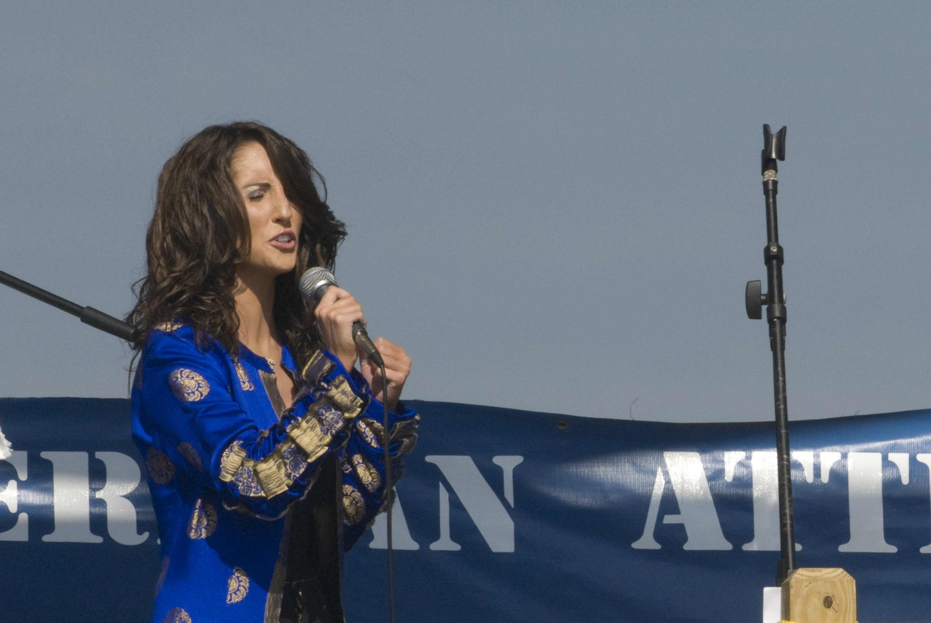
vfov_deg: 4.6
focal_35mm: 300
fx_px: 7768
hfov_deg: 6.9
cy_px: 312
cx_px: 466
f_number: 20
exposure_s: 1/200
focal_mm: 200
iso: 400
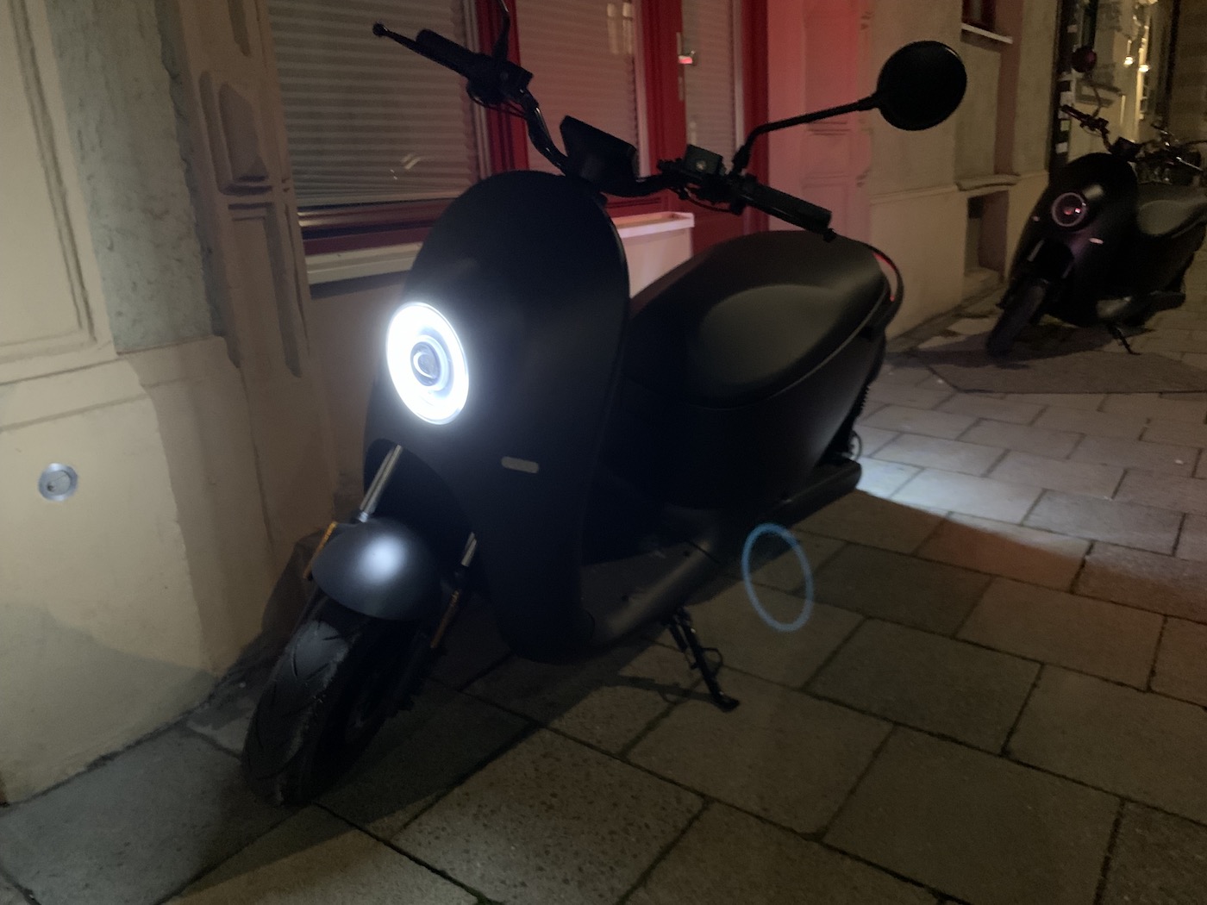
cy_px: 452
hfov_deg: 67.3
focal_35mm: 26
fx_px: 907
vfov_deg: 53.1
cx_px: 604
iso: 1250
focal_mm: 4.25
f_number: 1.8
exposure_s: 1/15
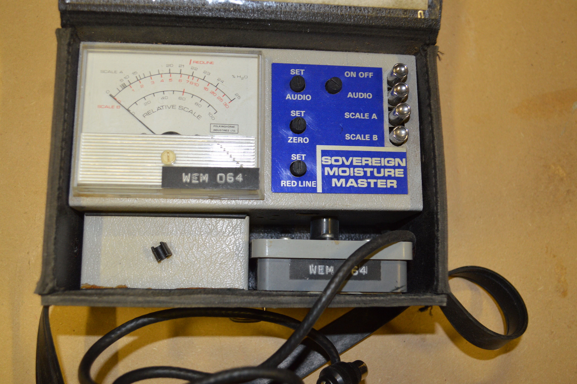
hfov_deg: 53.2
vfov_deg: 36.8
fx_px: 576
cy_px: 192
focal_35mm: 36
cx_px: 288
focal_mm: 24
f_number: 4
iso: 400
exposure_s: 1/80
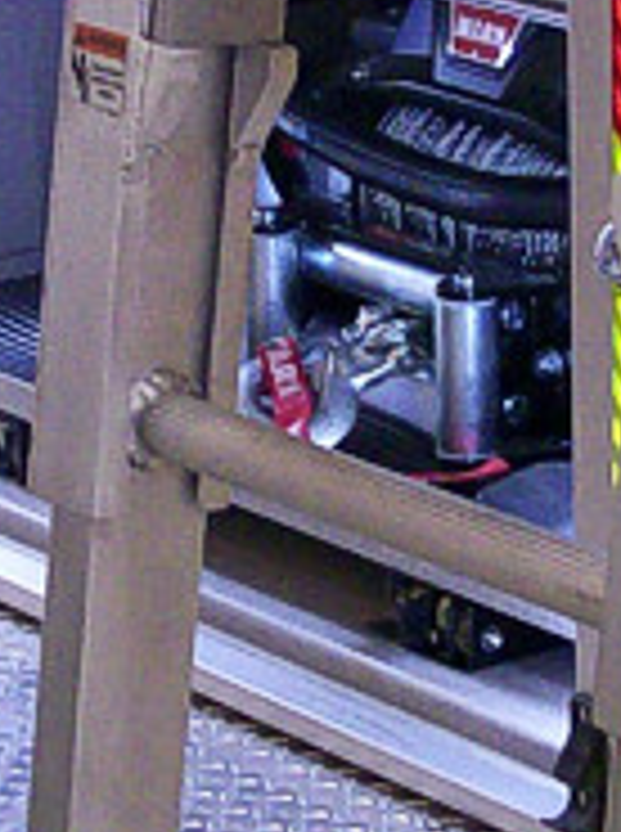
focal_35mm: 195
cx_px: 356
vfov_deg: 10.1
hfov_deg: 7.6
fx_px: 4681
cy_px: 234
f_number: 2.7
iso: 160
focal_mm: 6
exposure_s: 1/21.8
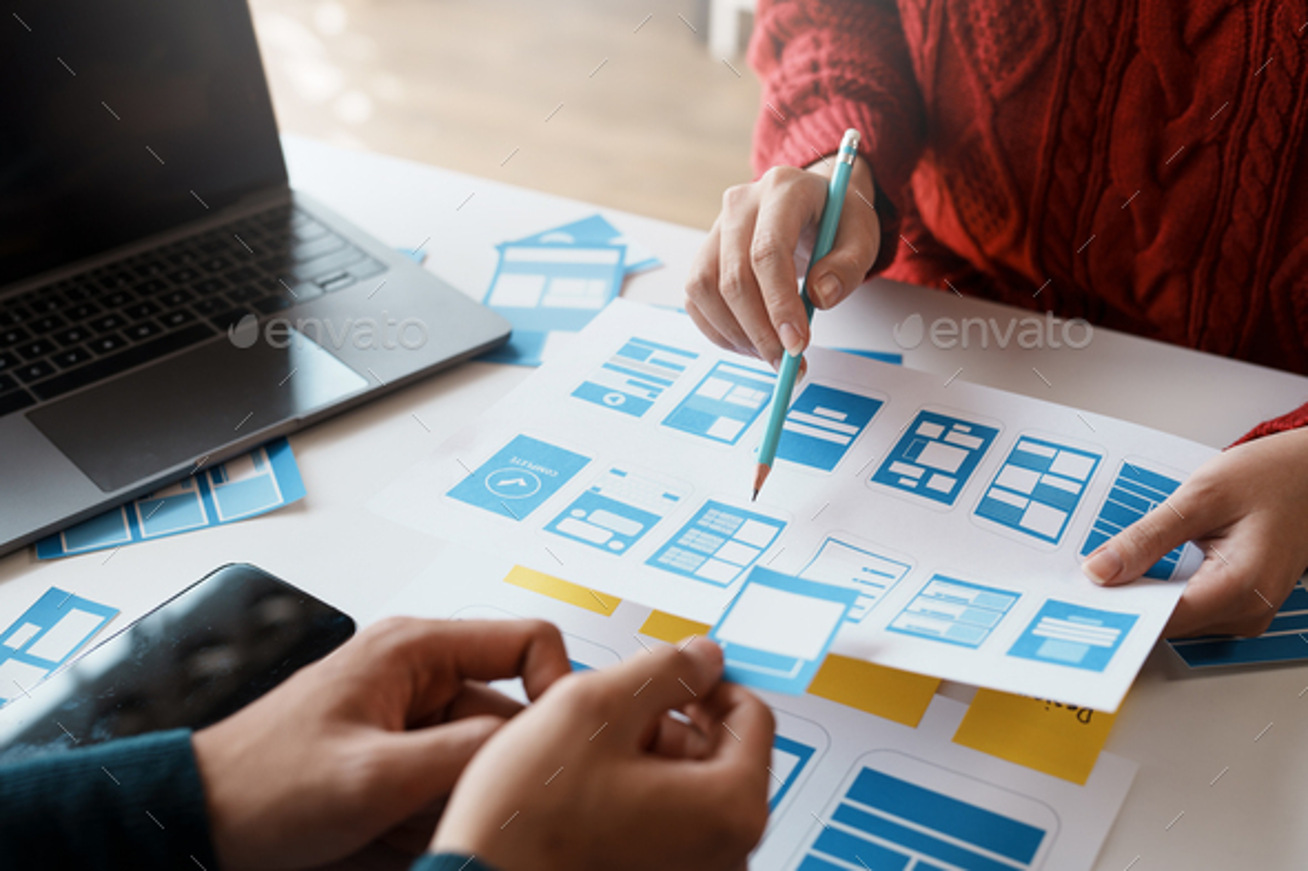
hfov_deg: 39.6
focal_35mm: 50
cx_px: 654
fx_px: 1816
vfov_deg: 27.0
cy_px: 436
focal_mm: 50
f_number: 3.5
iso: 250
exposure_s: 1/160
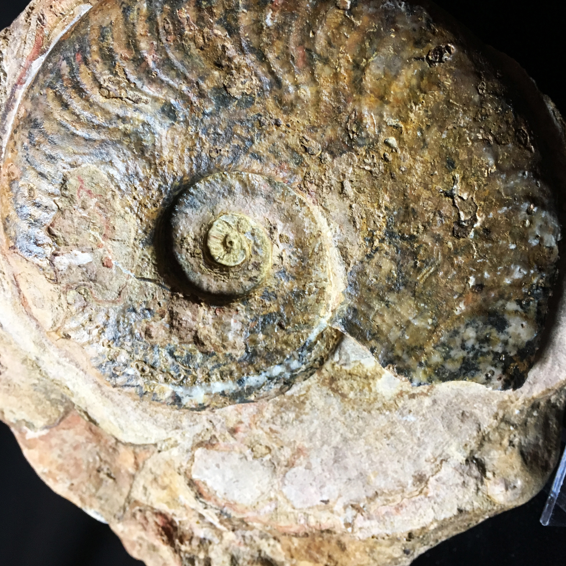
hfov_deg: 47.2
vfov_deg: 47.0
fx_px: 647
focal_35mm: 35
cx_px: 287
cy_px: 237
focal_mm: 4.15
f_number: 2.2
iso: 160
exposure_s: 1/33
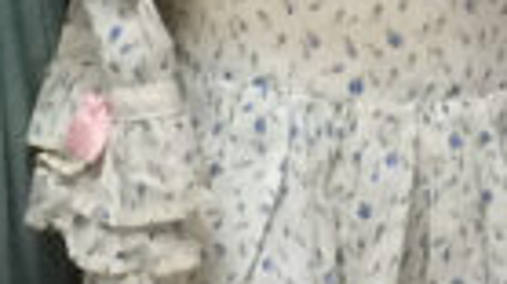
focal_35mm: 232
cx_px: 715
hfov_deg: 9.1
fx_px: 3117
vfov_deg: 5.1
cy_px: -335
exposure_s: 1/30
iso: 100
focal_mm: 4.15
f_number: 2.2
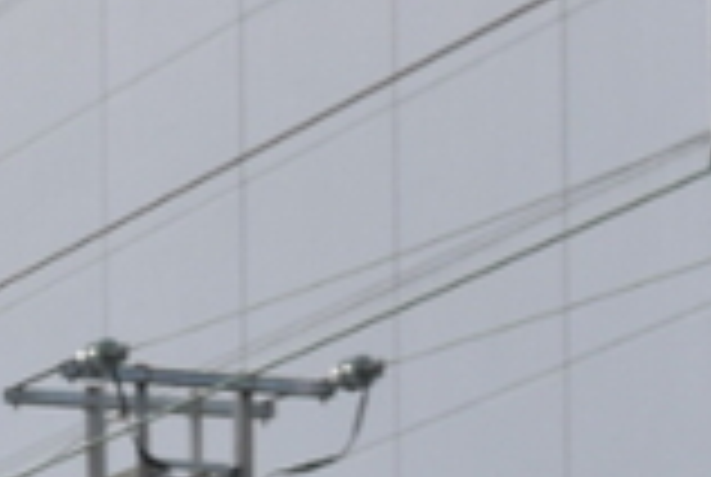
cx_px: -860
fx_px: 6526
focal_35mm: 330
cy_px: 1724
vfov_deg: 4.0
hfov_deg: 6.0
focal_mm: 29
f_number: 8
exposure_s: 1/250
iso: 200
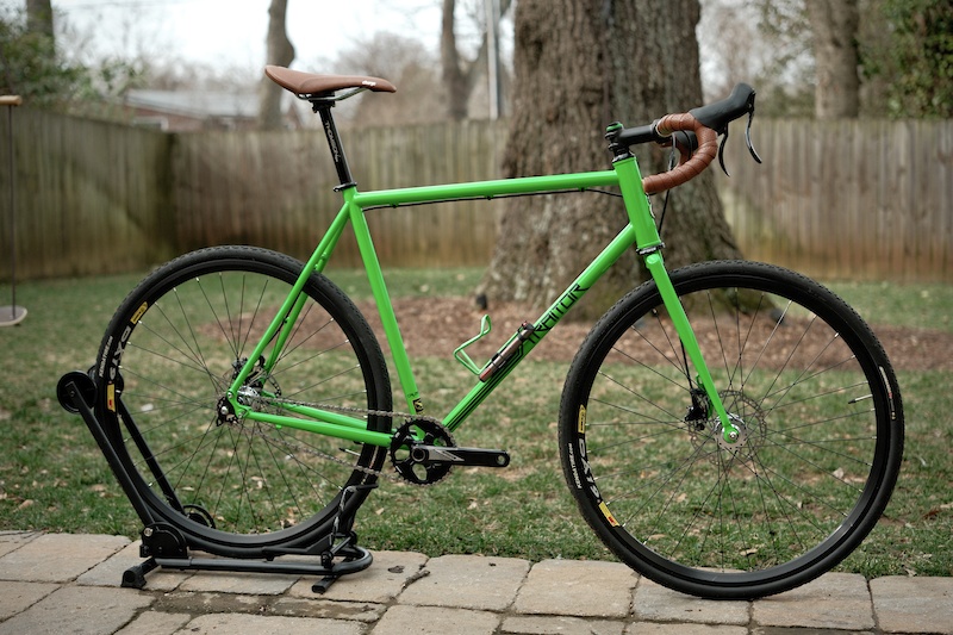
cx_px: 476
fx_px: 1323
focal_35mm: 50
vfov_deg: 27.0
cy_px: 318
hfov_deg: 39.6
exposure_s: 1/1100
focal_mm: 33
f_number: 2
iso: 200
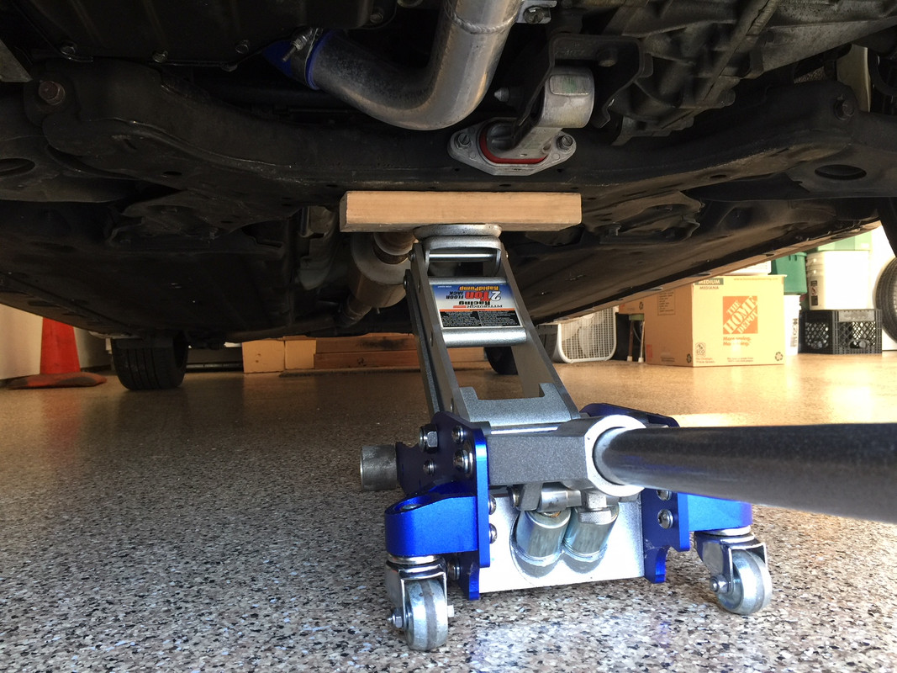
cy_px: 336
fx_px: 751
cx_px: 448
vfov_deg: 48.2
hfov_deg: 61.7
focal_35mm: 29
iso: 40
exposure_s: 1/15
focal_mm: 4.15
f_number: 2.2
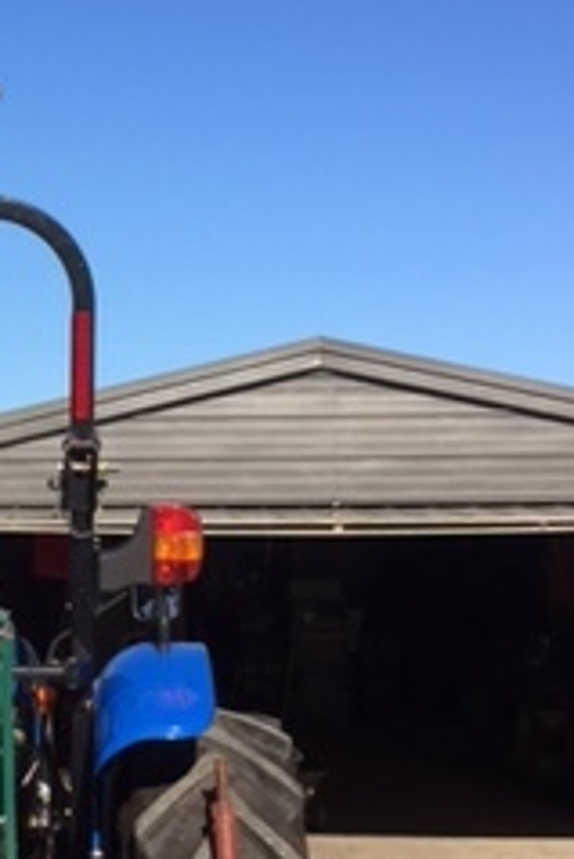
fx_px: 1934
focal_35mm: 81
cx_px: -105
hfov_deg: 16.2
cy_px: 509
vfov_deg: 25.0
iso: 32
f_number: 2.2
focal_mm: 4.15
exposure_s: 1/2198
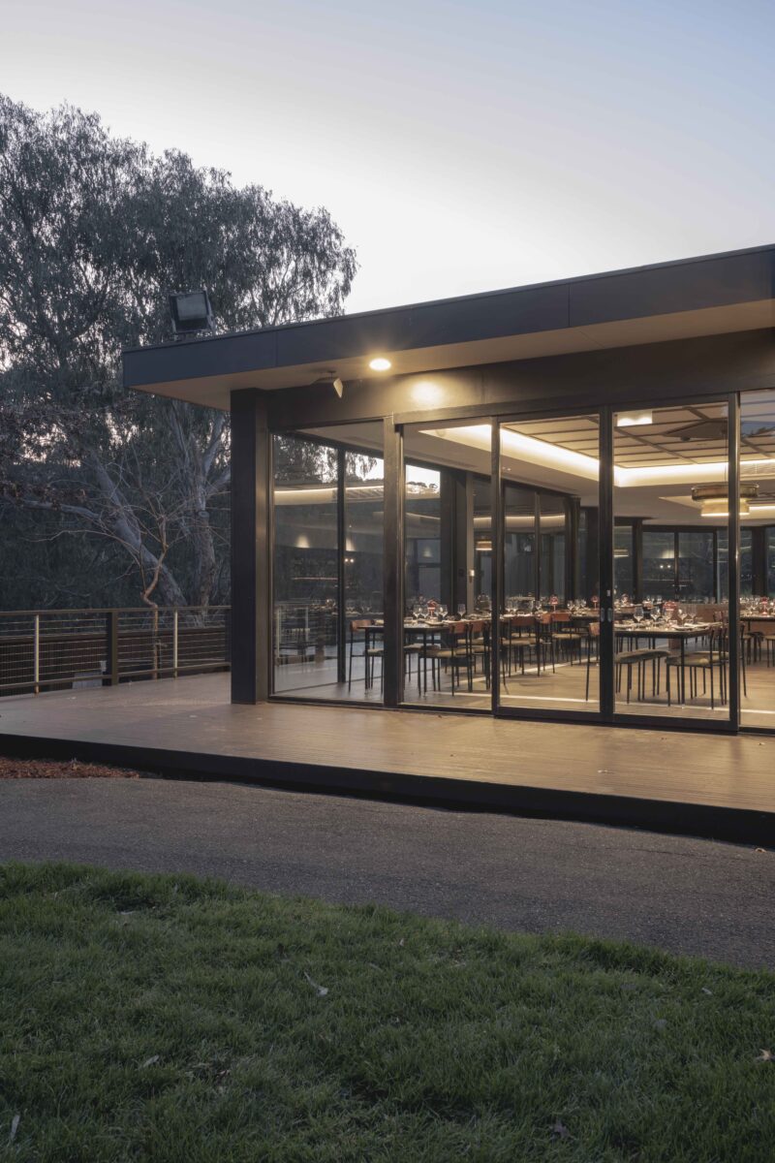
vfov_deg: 58.7
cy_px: 582
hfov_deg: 41.1
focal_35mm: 32
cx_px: 388
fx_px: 1033
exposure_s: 5
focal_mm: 32
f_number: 8
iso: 320
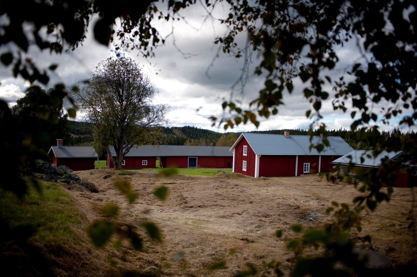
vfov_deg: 46.4
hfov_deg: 65.5
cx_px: 208
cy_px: 138
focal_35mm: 28
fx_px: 324
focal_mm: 28
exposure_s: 1/3200
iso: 200
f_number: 2.8
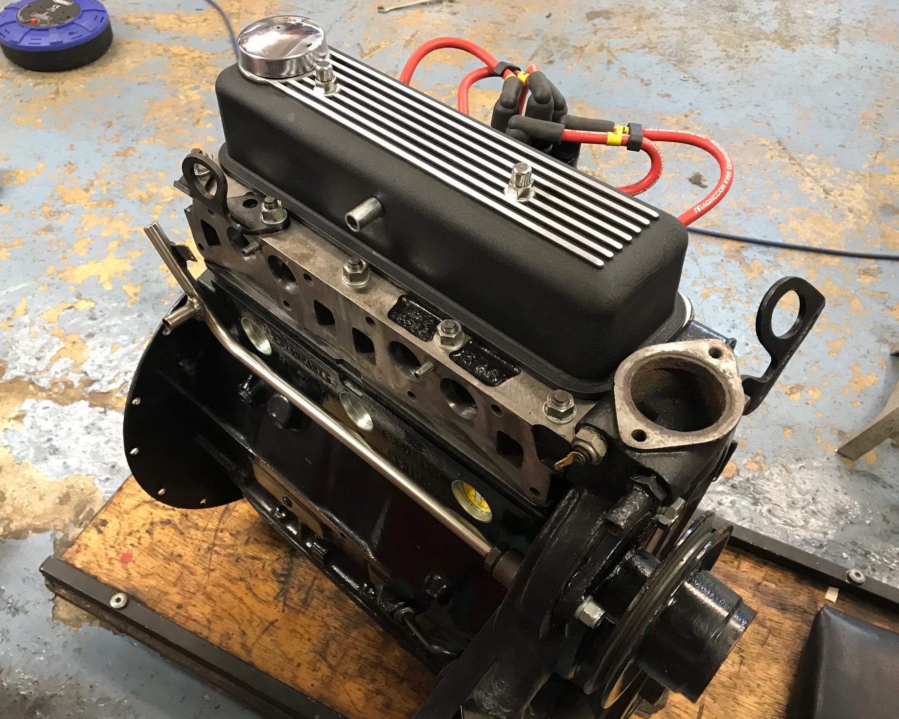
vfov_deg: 48.5
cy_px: 368
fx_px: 798
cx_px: 439
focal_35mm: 30
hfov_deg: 58.8
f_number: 1.8
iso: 100
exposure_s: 1/17
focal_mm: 3.99
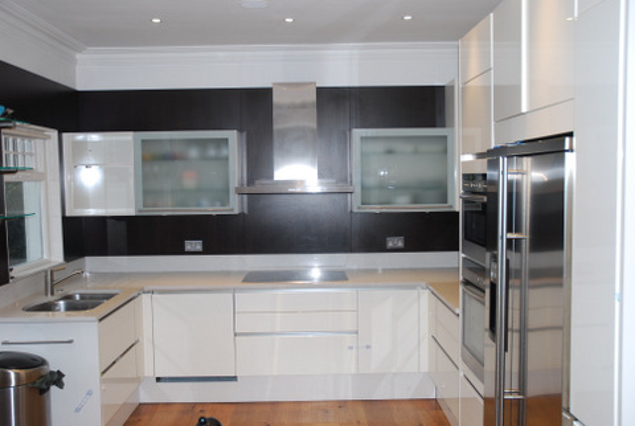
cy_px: 213
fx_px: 636
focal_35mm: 36
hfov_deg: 53.0
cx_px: 318
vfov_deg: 37.0
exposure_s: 1/60
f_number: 3.8
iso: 200
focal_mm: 24
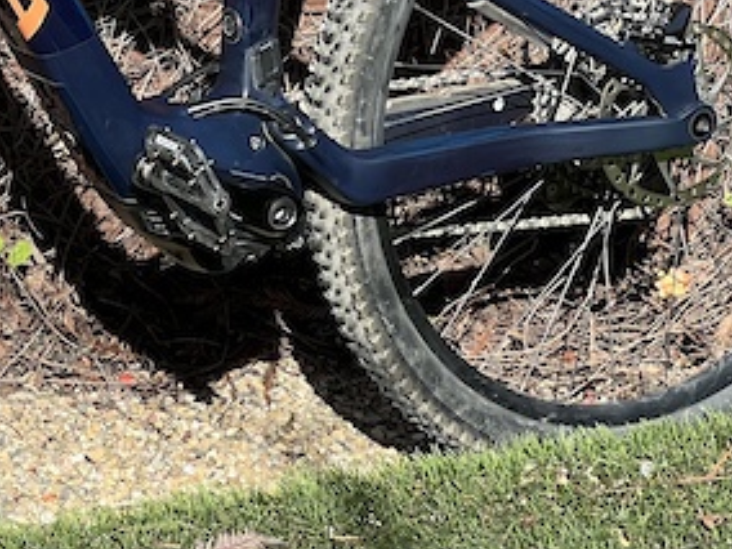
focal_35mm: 217
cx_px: 3
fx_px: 4589
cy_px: -52
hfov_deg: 9.1
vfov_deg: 6.8
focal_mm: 9
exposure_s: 1/275
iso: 32
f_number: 2.8
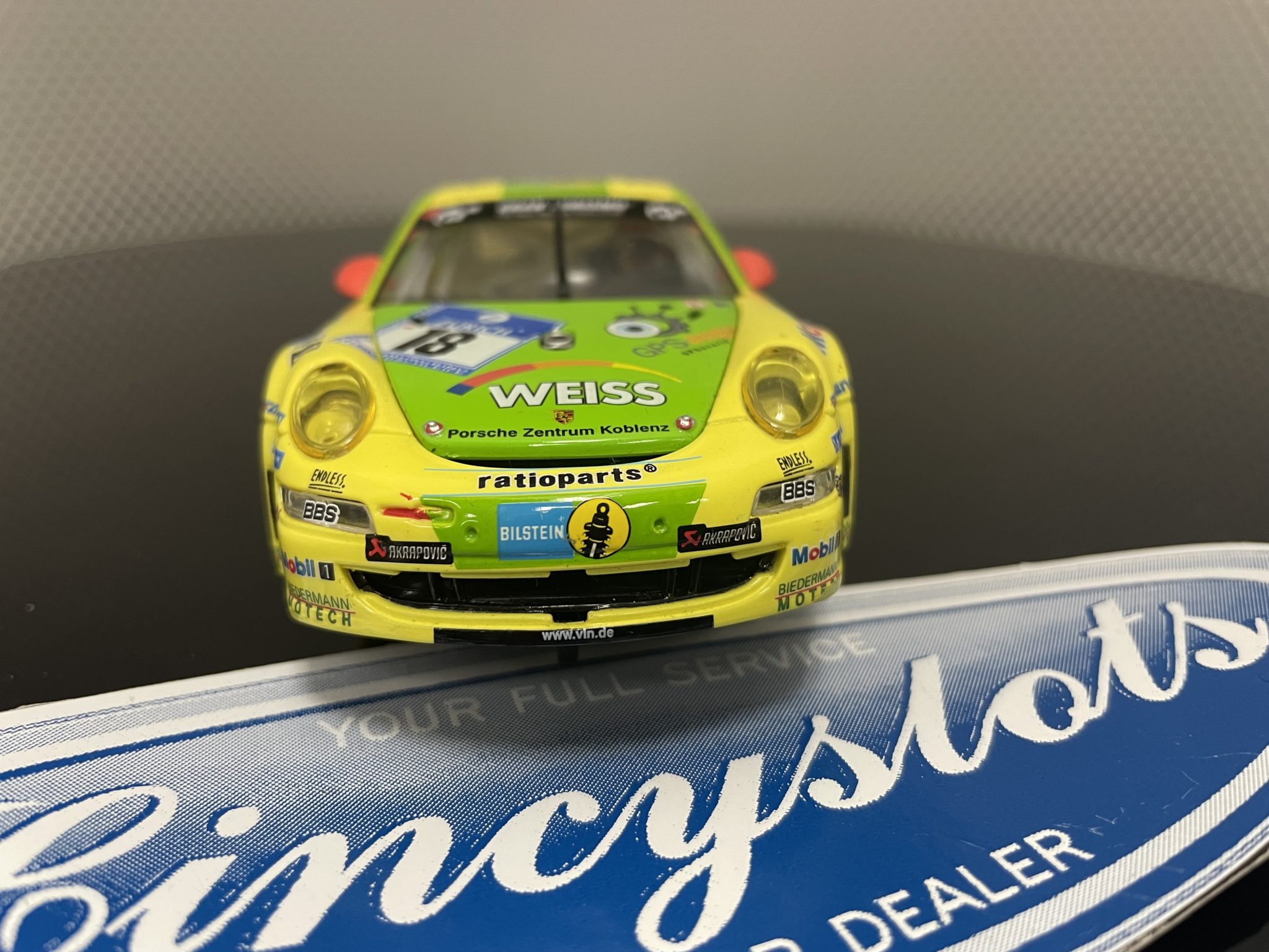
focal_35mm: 26
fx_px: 953
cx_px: 634
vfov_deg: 53.1
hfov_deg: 67.3
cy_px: 476
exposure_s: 1/60
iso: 250
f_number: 1.6
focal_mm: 4.2
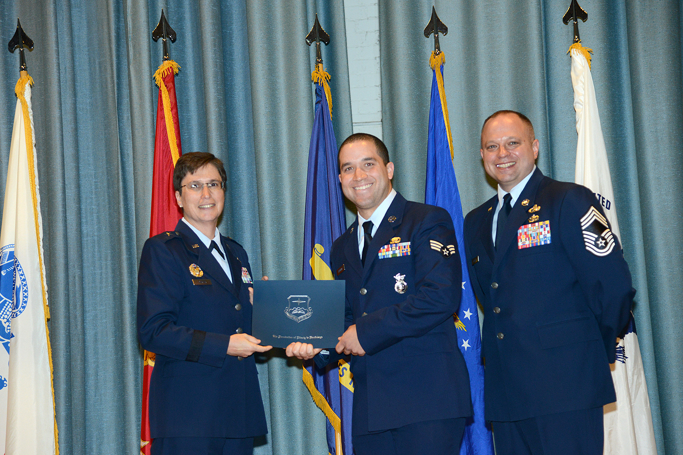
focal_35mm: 85
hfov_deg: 23.9
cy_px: 228
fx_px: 1613
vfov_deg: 16.1
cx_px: 342
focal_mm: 85
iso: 1250
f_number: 4
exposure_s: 1/80
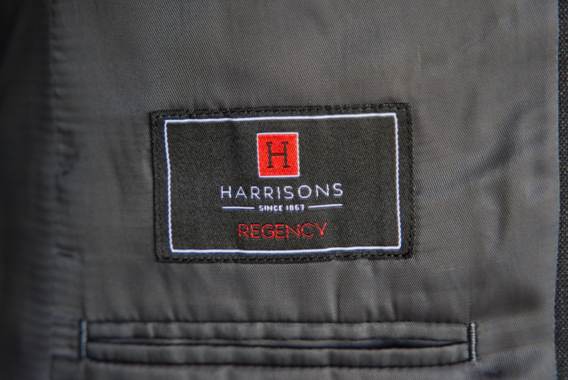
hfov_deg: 18.2
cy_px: 190
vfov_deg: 12.2
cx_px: 284
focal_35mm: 112
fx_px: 1776
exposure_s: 1/125
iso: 500
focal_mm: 75
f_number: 2.8
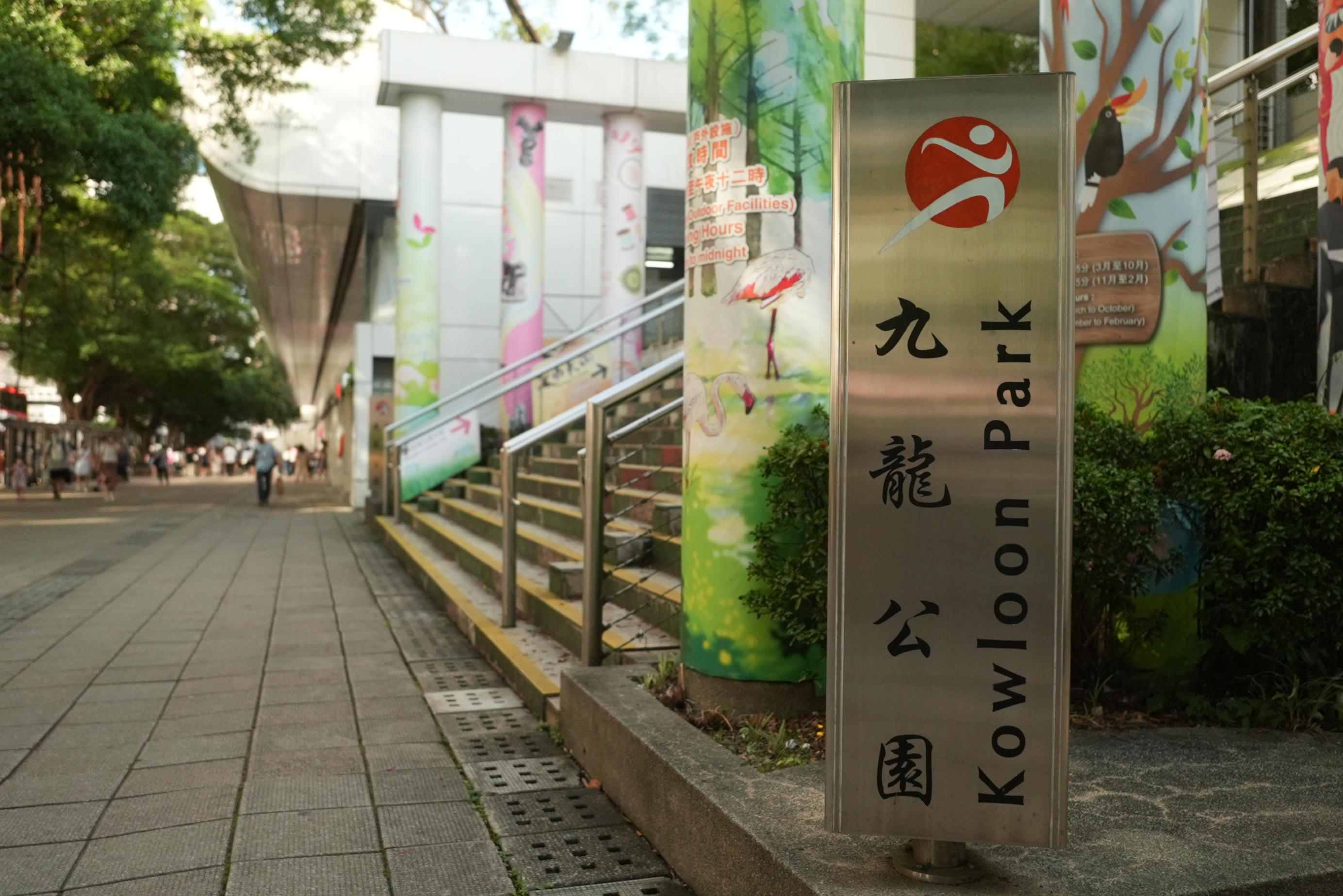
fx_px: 1120
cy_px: 448
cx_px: 672
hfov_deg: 61.9
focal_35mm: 30
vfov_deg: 43.6
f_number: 1.8
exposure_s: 1/125
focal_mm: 20
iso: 2000
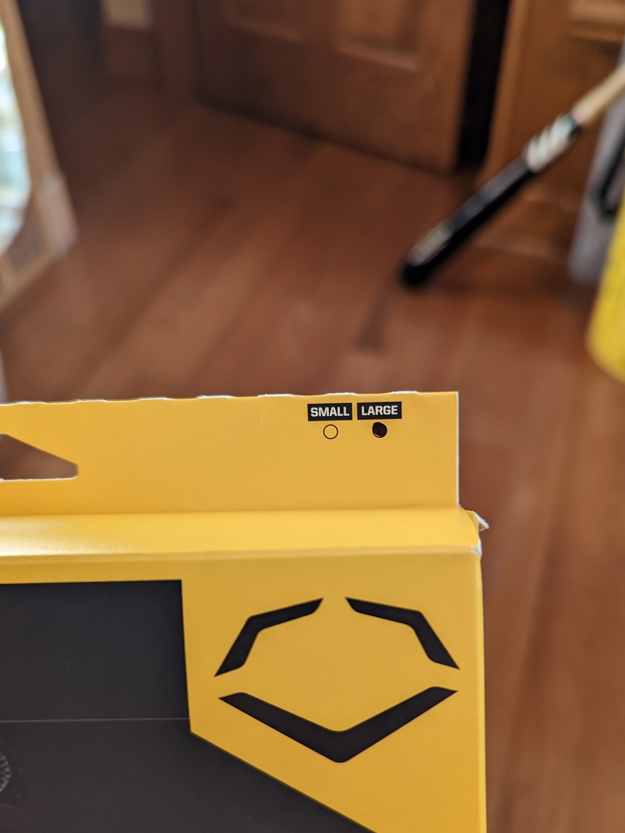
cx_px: 336
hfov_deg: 46.8
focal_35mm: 30
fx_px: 722
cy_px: 492
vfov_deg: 59.6
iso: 111
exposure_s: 1/24
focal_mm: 6.81
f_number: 1.85
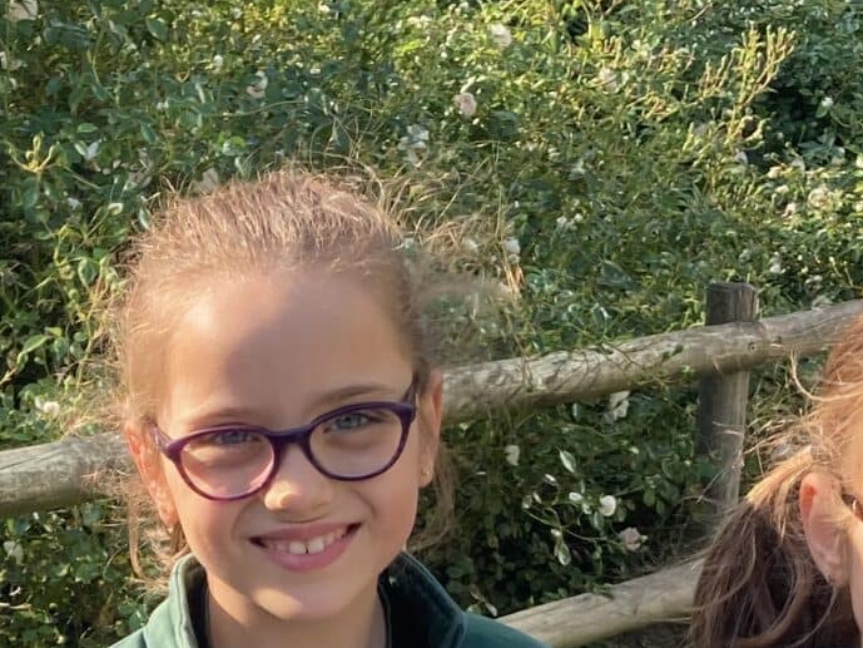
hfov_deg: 18.7
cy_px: 875
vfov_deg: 13.6
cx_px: 180
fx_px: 2593
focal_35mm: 104
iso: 20
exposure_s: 1/317
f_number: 1.8
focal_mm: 3.99
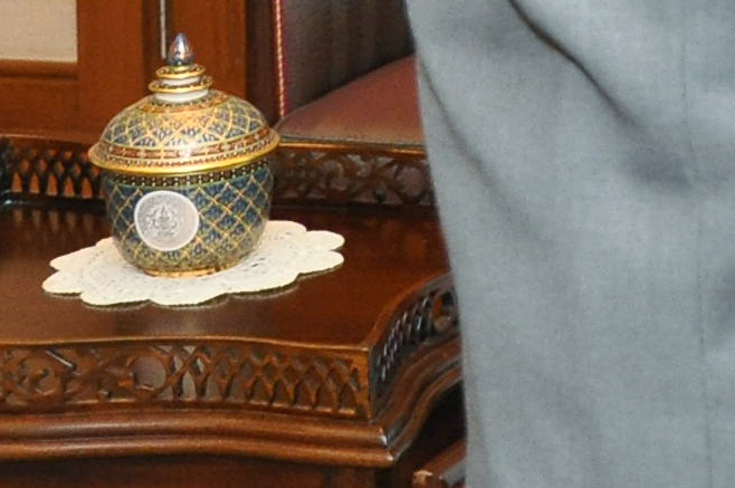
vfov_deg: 7.2
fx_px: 3589
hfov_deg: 9.9
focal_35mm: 176
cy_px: -804
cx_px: 1896
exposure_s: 1/60
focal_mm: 18
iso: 800
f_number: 5.6
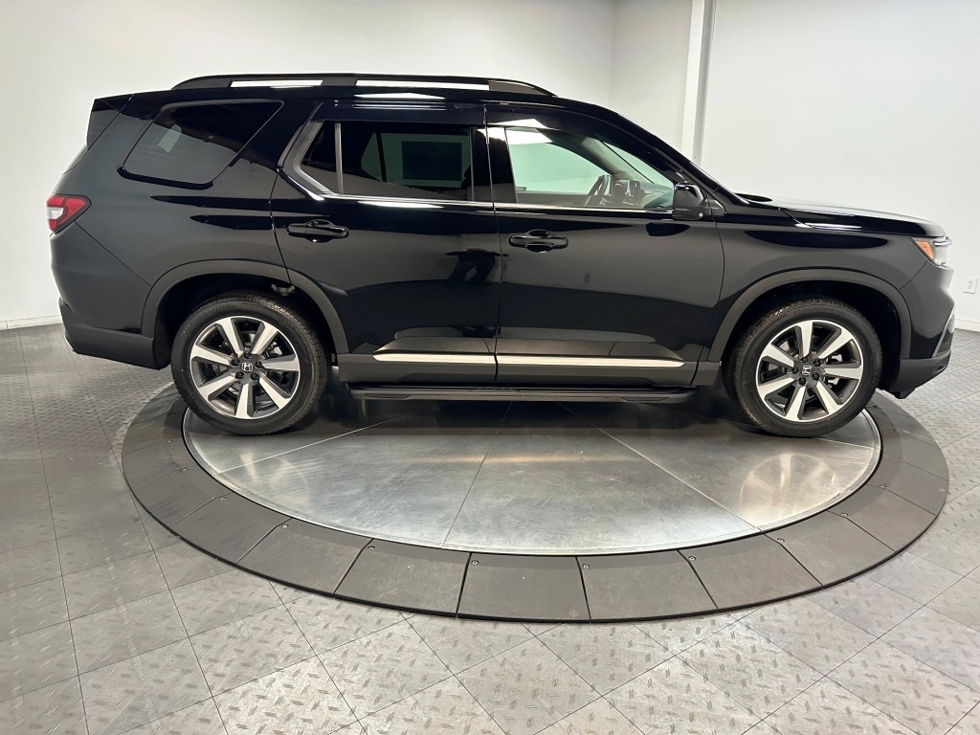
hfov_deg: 71.6
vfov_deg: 56.8
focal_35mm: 24
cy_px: 368
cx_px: 490
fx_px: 679
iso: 640
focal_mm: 6.86
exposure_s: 1/60
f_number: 1.78
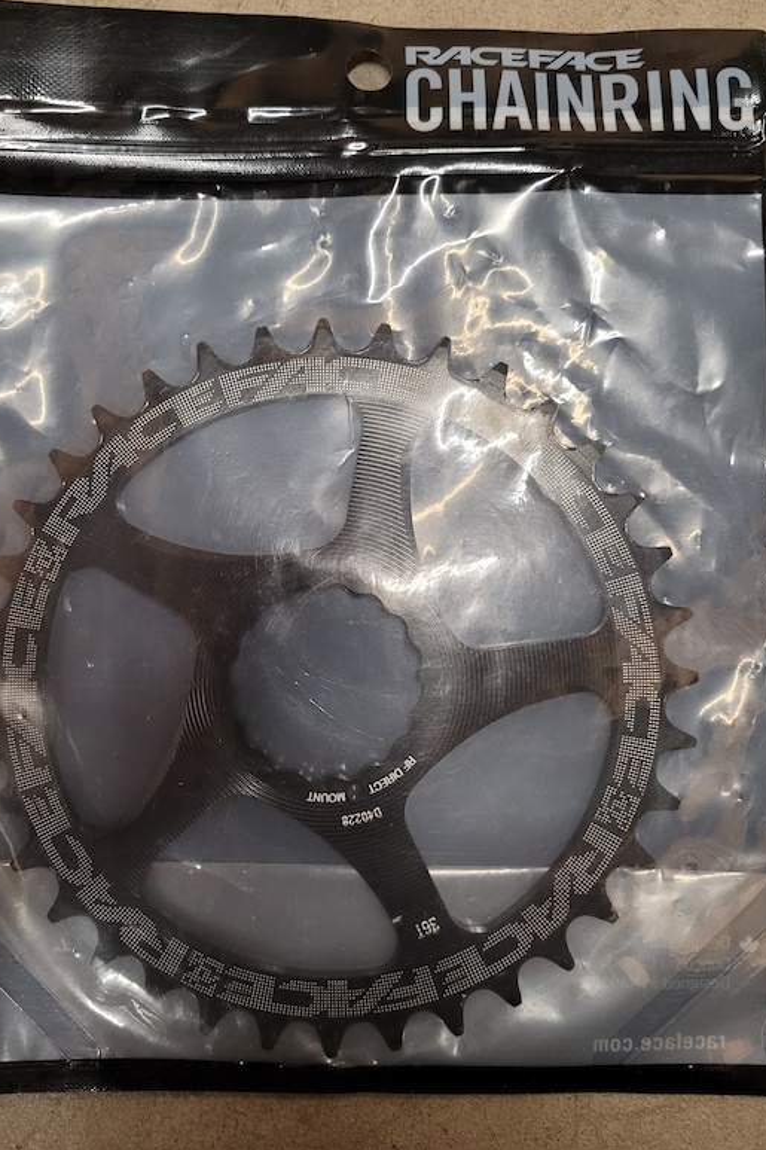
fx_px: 894
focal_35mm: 28
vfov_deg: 65.5
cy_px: 559
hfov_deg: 46.2
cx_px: 327
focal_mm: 5.4
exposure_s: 1/40
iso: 400
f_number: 1.8
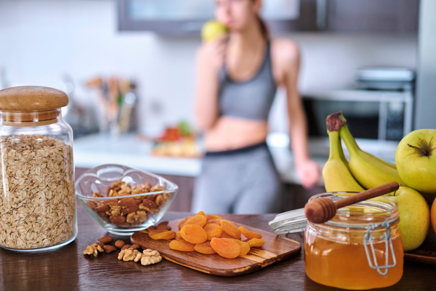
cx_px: 218
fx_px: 642
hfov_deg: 37.5
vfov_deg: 25.5
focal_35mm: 53
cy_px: 146
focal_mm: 35
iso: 500
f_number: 2
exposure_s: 1/60
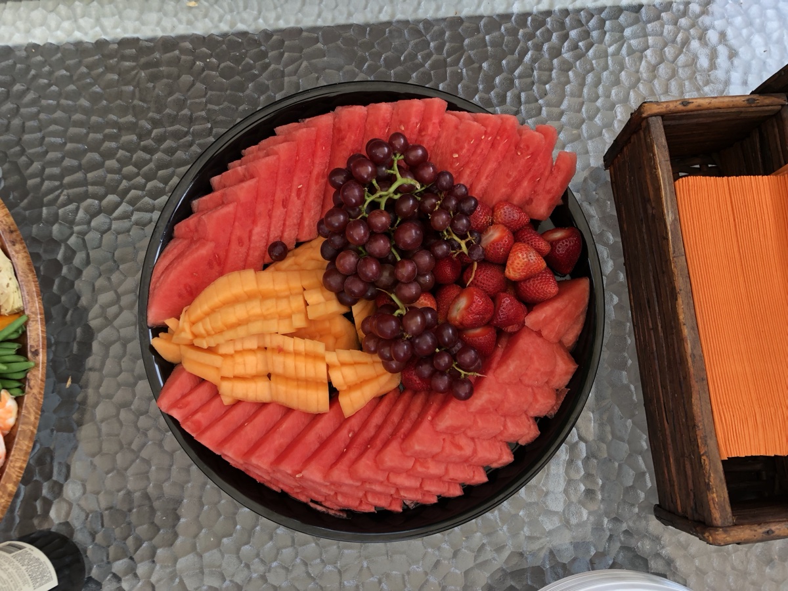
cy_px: 296
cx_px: 394
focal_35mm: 28
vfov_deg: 49.7
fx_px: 637
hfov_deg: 63.4
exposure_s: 1/120
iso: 40
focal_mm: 4
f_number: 1.8
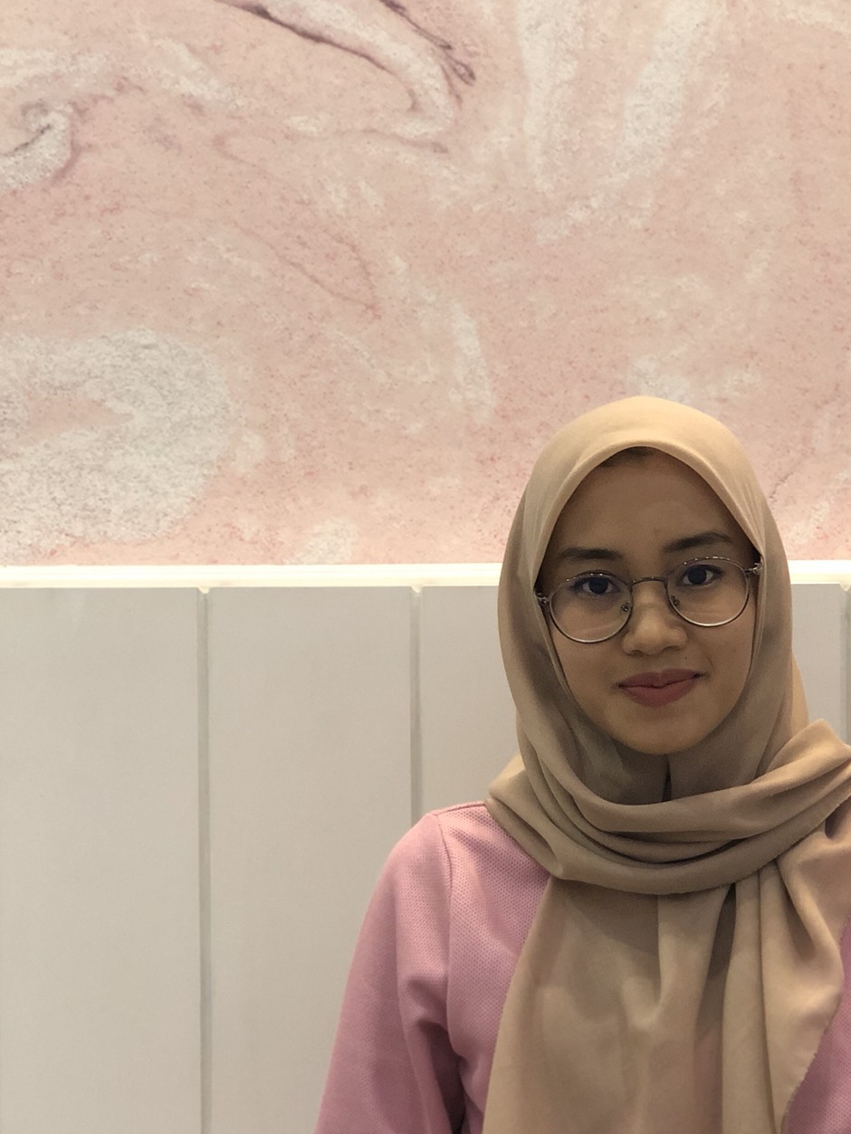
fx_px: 2786
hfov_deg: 17.2
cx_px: 688
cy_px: 790
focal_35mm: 85
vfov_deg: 22.9
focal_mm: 6
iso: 125
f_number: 2.4
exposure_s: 1/33
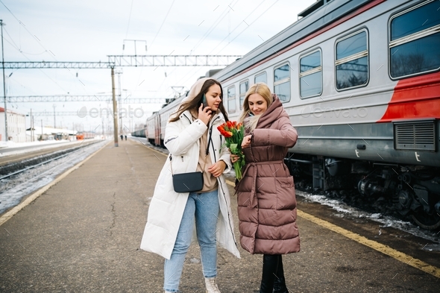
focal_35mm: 35
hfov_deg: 54.4
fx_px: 428
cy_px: 146
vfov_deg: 37.8
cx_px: 220
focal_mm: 35
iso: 100
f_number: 3.2
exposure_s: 1/500
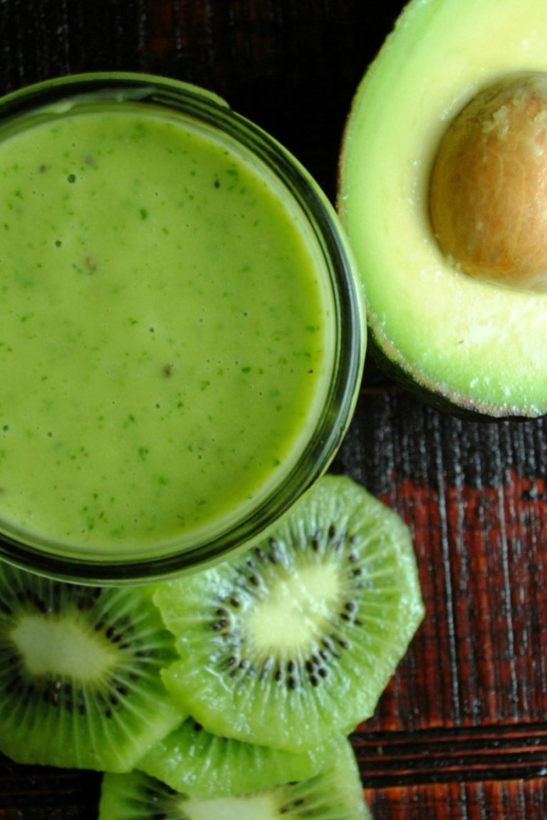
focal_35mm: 30
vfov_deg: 61.9
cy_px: 410
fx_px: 683
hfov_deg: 43.6
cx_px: 274
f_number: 3.8
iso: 200
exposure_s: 1/60
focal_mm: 20
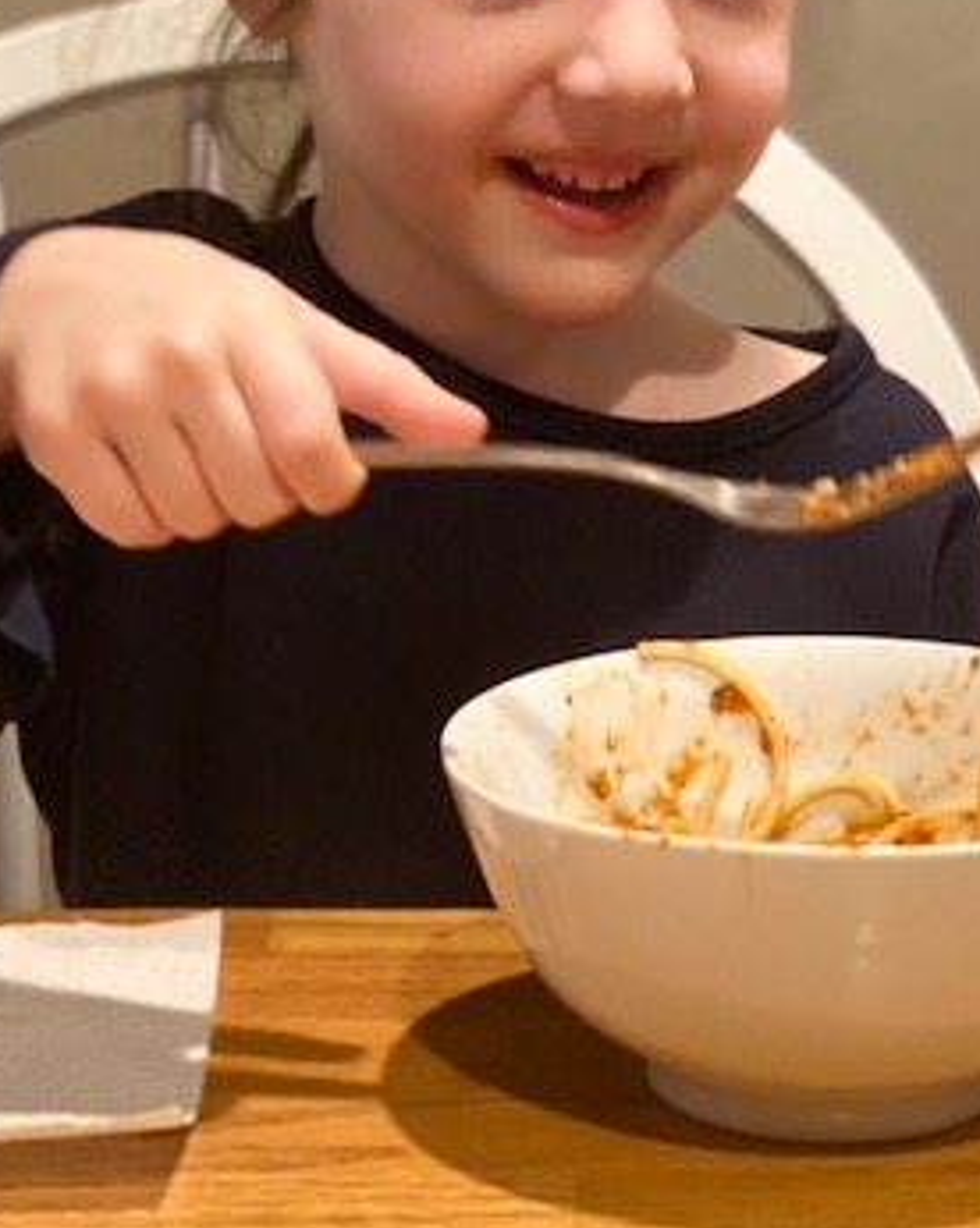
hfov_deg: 16.3
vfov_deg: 20.2
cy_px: 234
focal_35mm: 94
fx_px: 3414
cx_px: 430
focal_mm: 6
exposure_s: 1/24
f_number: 2
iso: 320
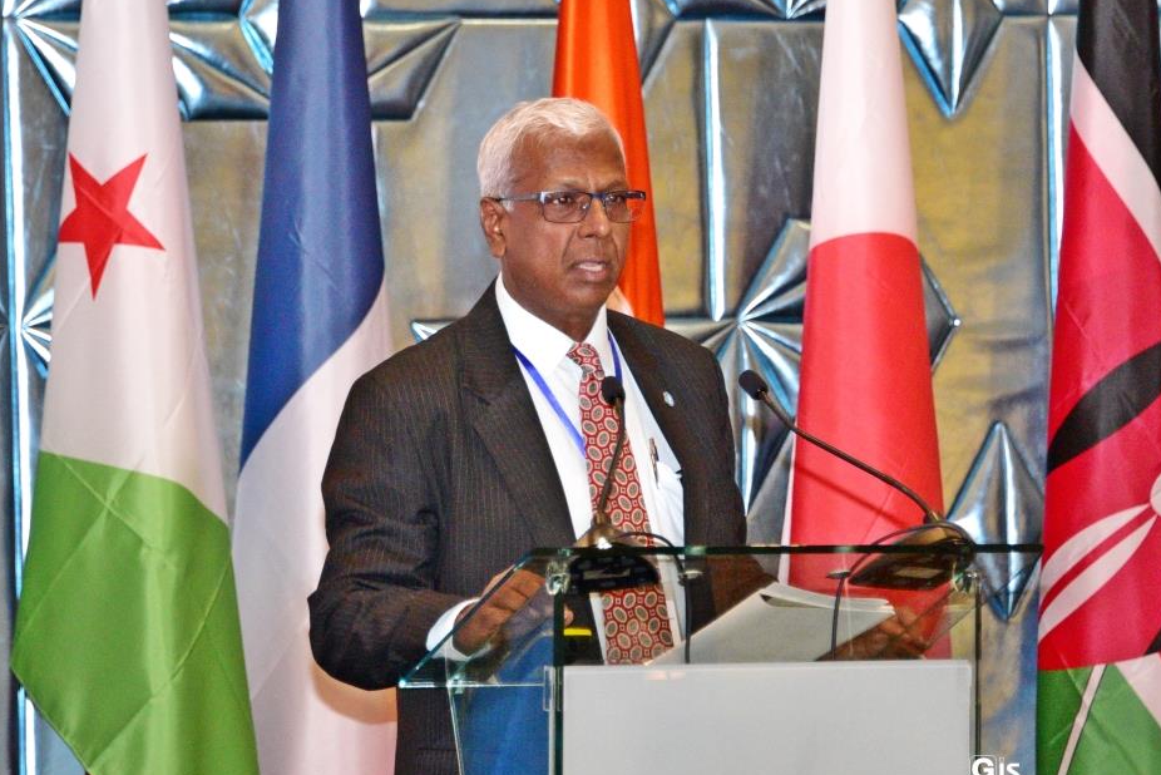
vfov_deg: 6.5
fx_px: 6774
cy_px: 376
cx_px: 626
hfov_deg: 9.8
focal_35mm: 210
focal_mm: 190
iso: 3200
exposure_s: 1/160
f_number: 5.6
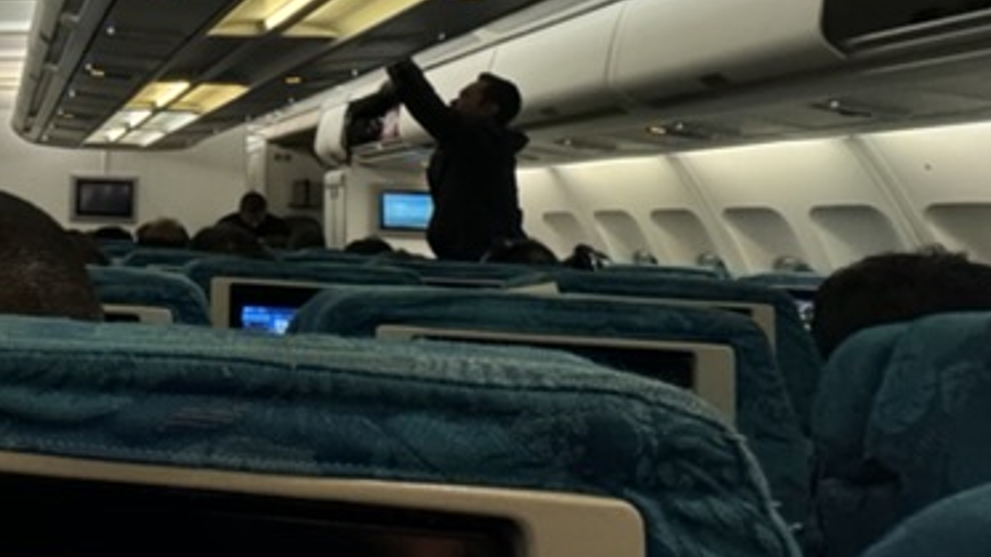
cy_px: 115
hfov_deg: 37.1
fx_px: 1103
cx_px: -194
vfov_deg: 27.8
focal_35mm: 42
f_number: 2.2
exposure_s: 1/57
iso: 400
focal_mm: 2.22
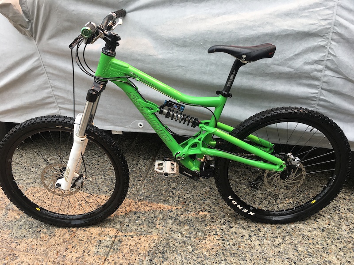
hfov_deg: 61.7
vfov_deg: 48.2
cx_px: 177
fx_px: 297
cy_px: 132
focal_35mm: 29
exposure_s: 1/283
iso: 25
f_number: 2.2
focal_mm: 4.15
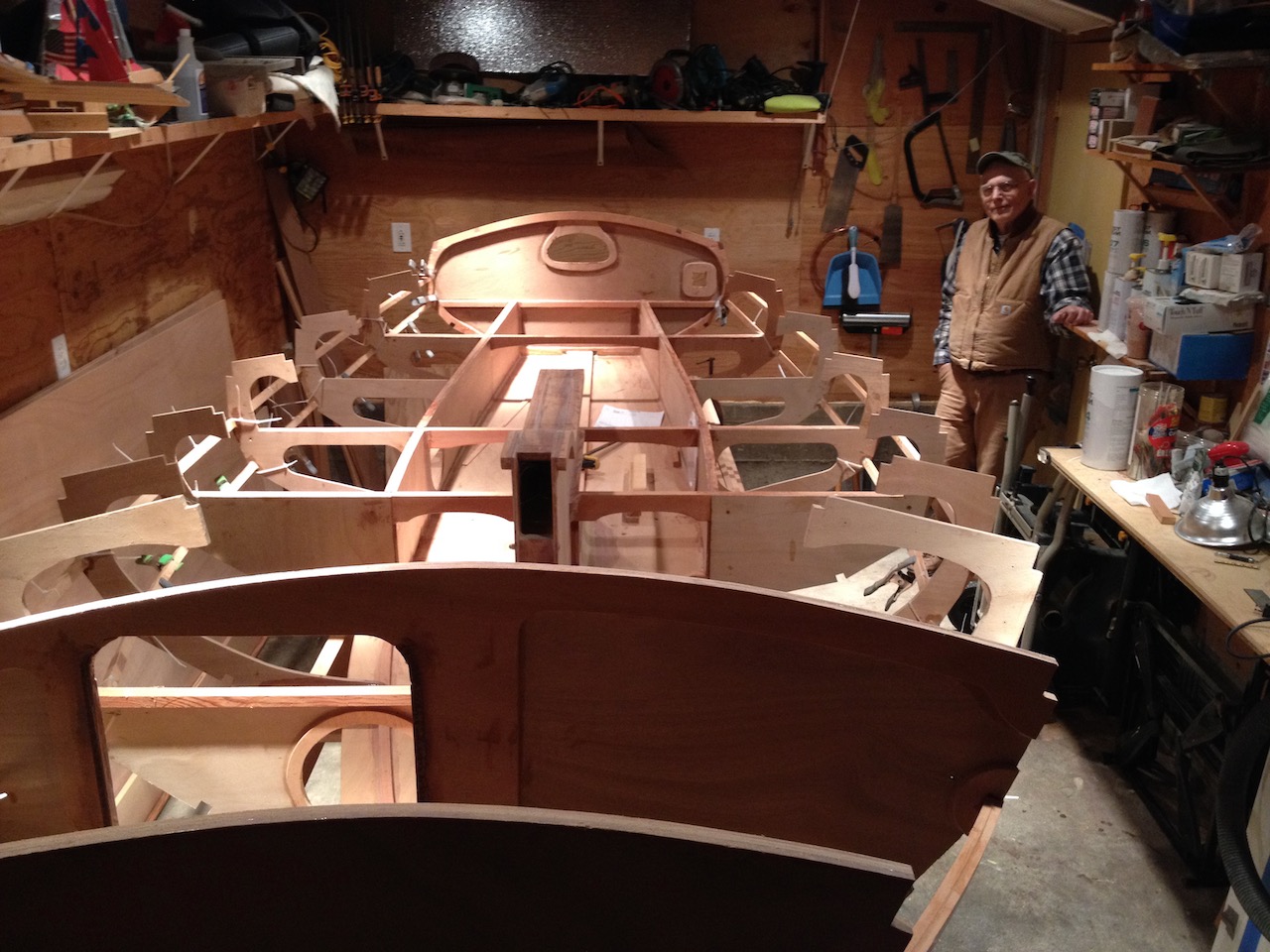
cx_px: 635
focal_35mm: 35
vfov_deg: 40.7
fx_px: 1284
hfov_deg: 52.6
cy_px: 476
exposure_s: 1/20
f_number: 2.4
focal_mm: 4.28
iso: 200
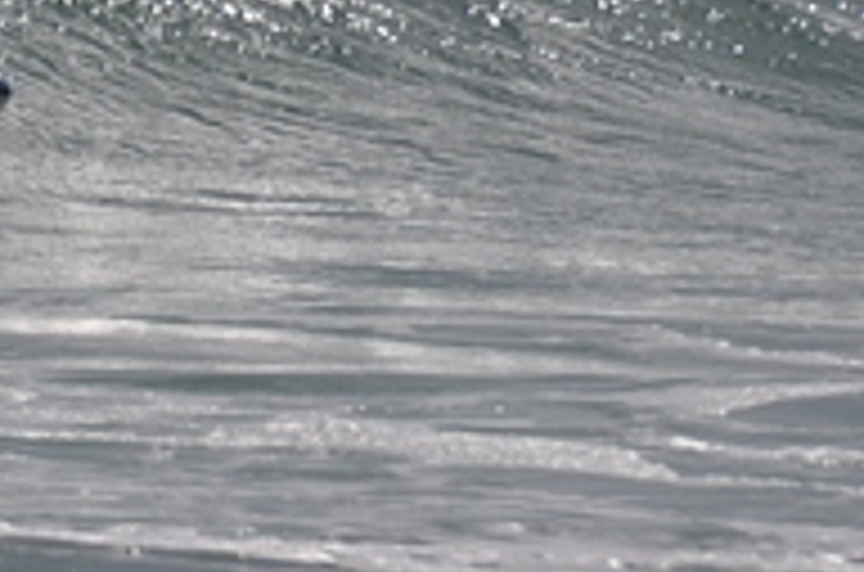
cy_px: 63
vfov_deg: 1.2
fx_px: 28082
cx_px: -22
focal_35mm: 1173
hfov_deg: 1.8
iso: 200
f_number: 8
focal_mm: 300
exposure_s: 1/2000
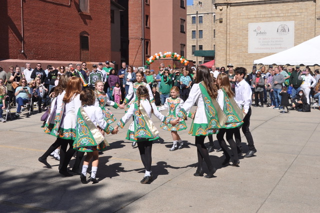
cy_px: 106
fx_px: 426
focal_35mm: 48
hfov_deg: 41.2
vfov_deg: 28.0
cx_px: 160
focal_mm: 32
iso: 250
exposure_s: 1/1600
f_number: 7.1
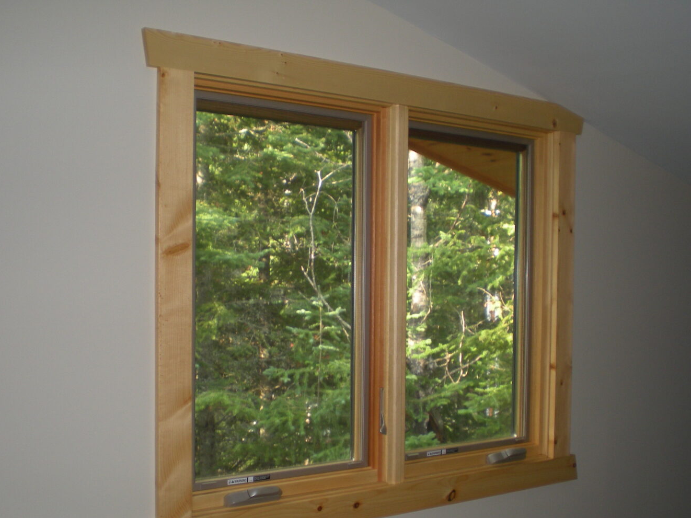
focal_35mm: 46
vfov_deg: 31.4
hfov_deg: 41.2
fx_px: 918
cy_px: 305
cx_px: 348
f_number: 3.1
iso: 78
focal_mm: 6.3
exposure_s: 1/30
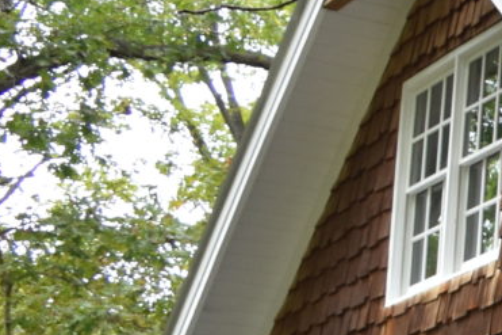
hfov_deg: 10.8
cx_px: 1357
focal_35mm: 149
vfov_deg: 9.1
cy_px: 385
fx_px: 2077
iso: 320
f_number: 5
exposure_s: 1/15
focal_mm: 18
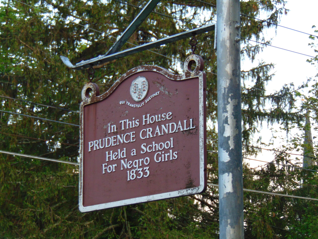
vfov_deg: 11.1
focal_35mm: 133
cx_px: 159
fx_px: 1222
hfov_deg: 14.8
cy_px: 120
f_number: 4
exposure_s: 1/30
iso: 160
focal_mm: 23.9
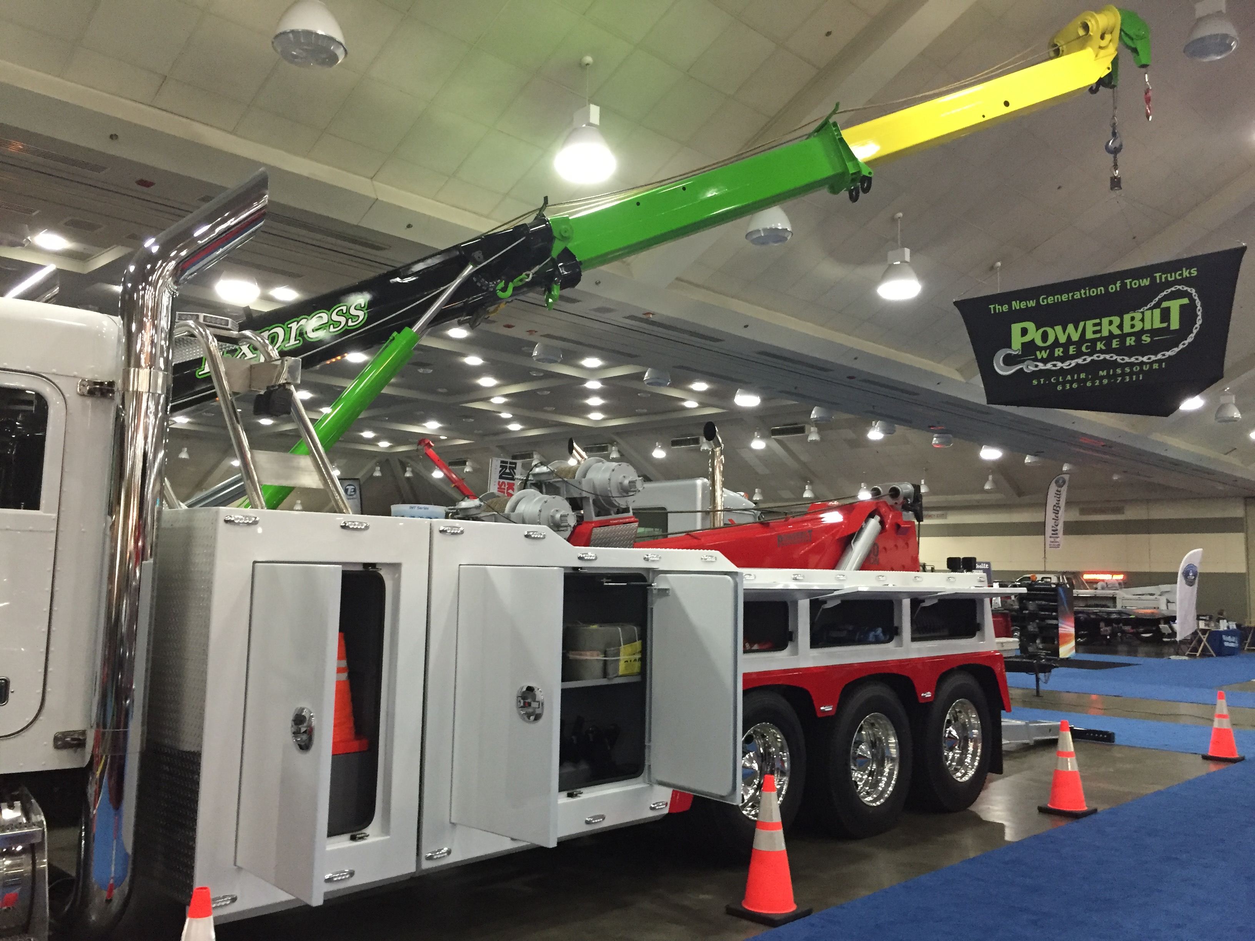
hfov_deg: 61.7
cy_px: 470
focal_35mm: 29
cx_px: 628
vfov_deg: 48.2
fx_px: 1051
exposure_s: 1/15
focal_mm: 4.15
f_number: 2.2
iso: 250
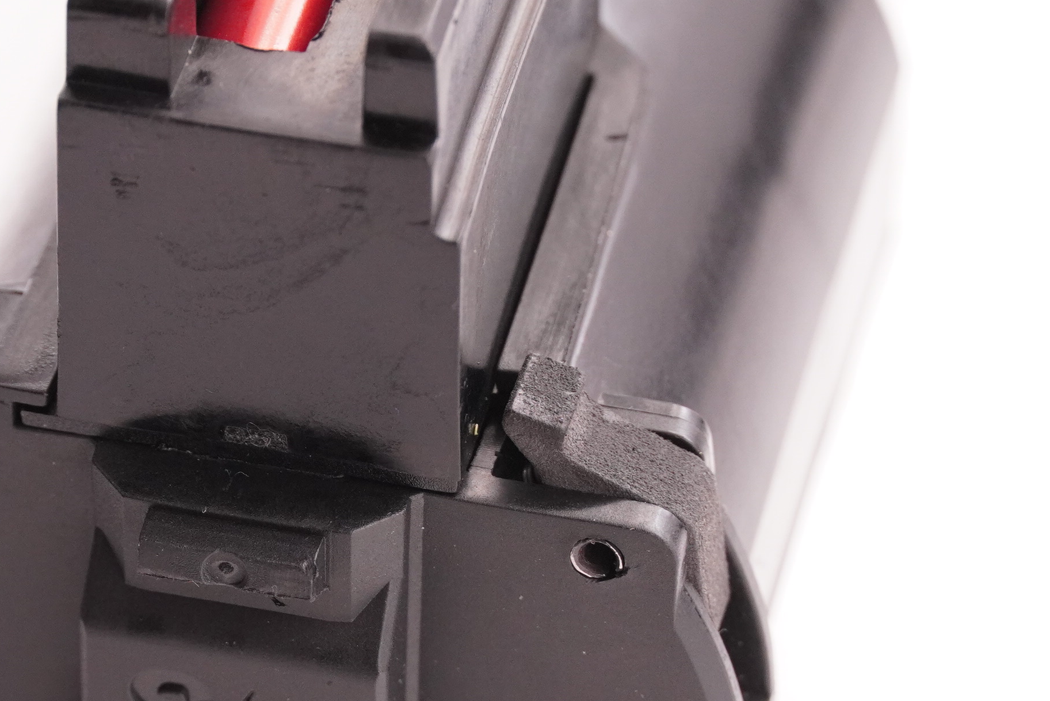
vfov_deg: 5.6
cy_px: 548
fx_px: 7120
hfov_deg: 8.4
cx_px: 300
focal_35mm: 244
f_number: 5.6
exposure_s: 1/125
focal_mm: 70
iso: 1000
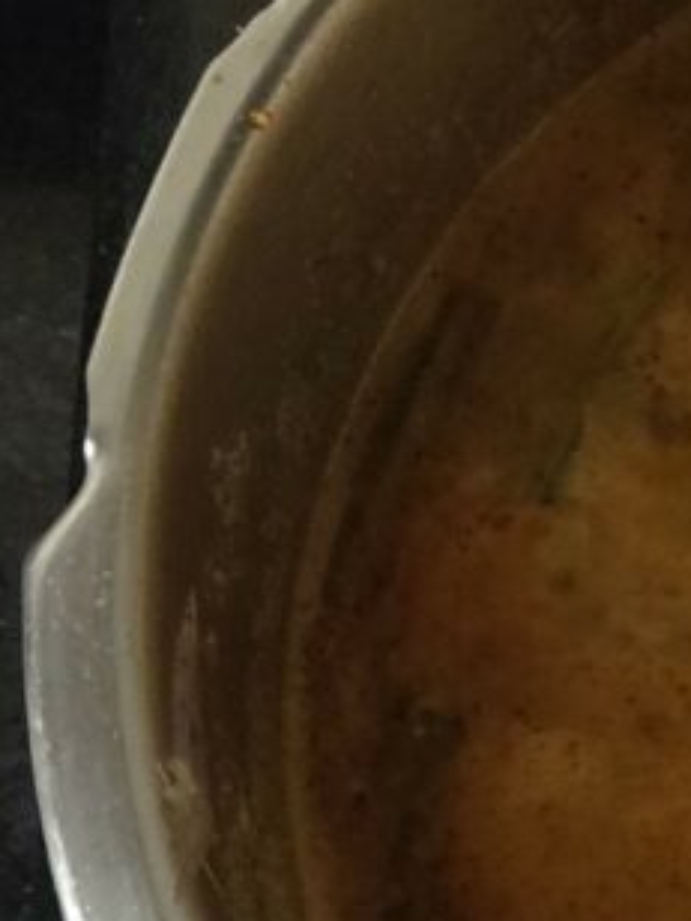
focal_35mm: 83
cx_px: 999
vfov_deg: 22.9
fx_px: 2209
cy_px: 858
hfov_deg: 16.4
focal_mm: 4.25
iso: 4000
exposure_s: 1/20
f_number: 1.7
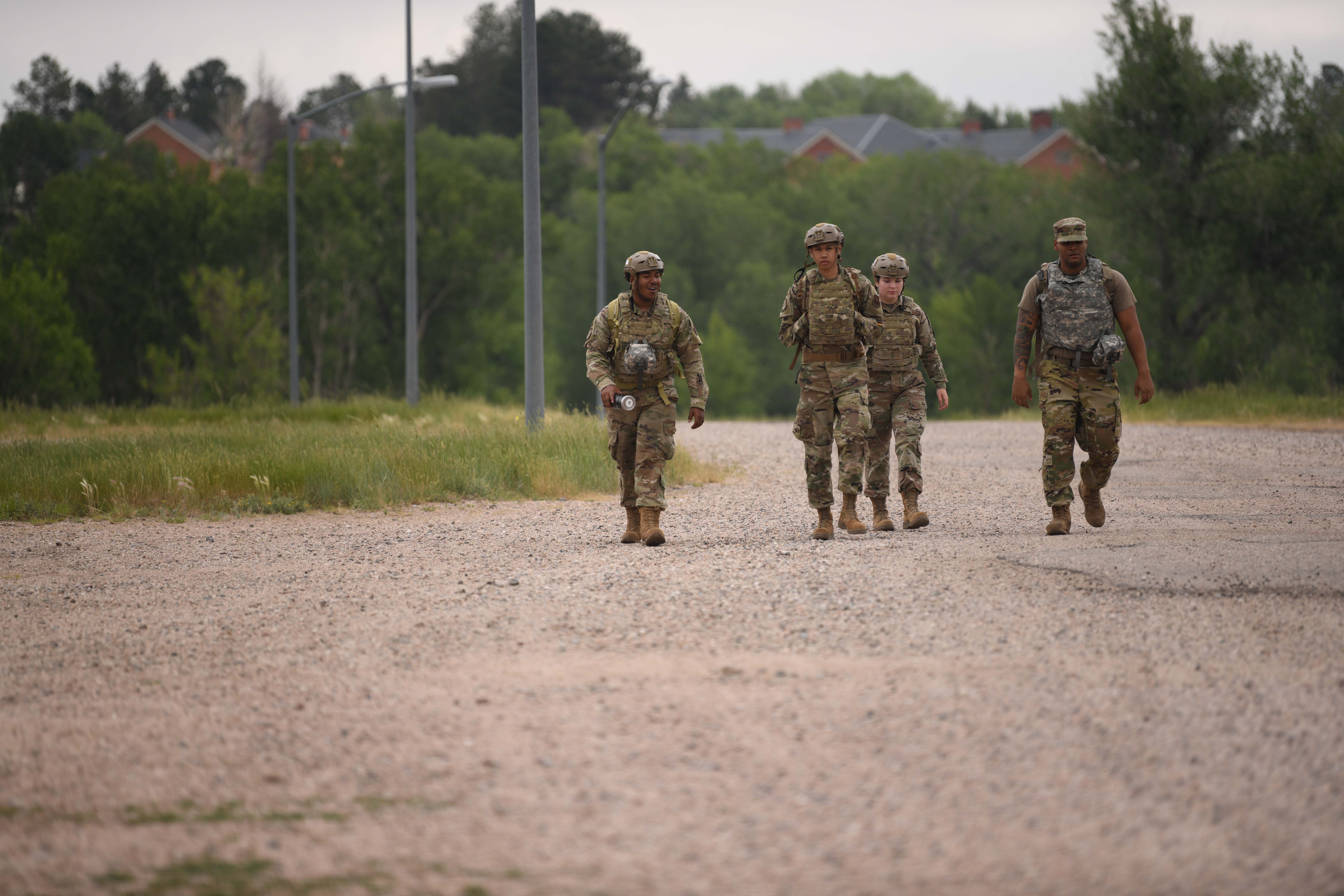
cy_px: 448
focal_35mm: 200
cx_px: 672
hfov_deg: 10.3
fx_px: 7466
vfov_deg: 6.9
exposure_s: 1/1250
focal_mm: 200
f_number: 3.2
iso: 160
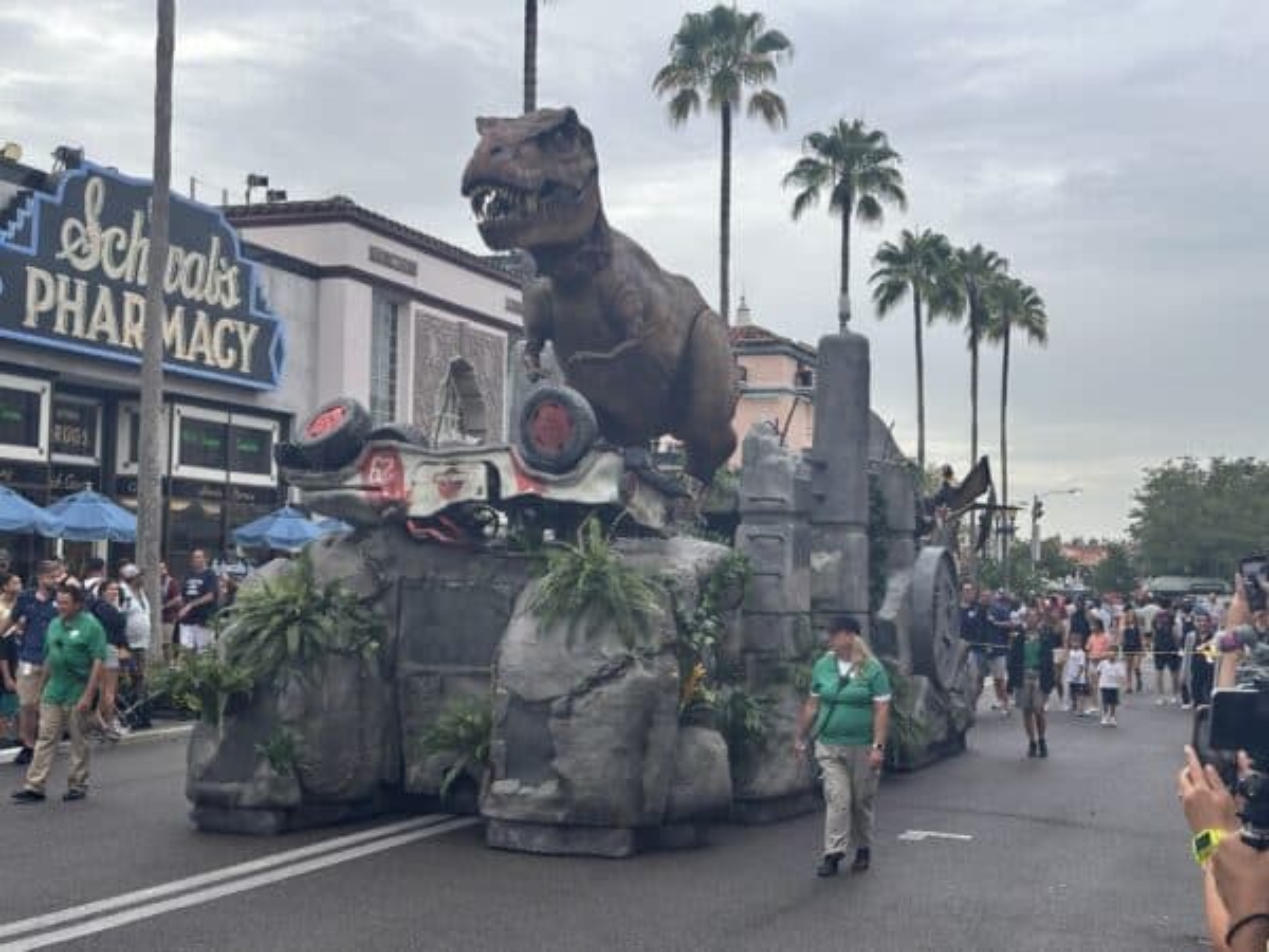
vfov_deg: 30.3
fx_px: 1760
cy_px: 476
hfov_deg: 39.7
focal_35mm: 48
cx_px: 634
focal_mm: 6.86
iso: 64
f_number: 1.78
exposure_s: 1/1212
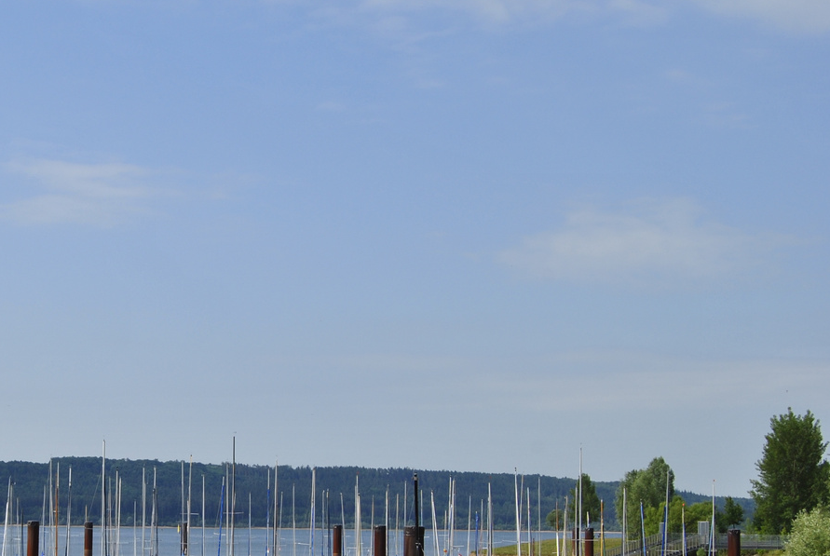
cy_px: 422
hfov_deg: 26.0
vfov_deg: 17.9
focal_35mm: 76
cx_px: 123
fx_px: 1755
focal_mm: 28
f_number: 10
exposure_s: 1/250
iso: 125
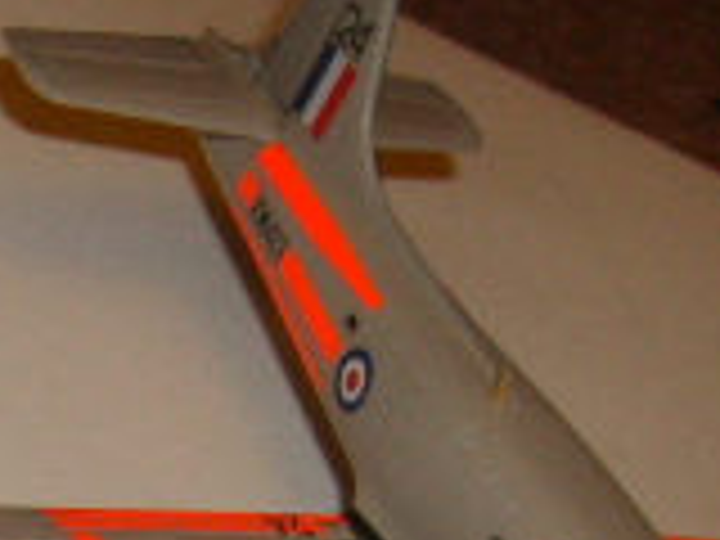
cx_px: -148
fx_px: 2912
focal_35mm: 140
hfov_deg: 13.7
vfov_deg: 10.1
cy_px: 891
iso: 100
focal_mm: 5.8
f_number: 2.8
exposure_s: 1/45
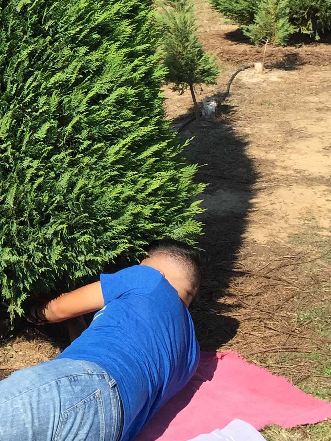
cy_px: 55
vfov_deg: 22.8
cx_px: -66
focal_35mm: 84
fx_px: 1071
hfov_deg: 16.8
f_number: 2.2
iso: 32
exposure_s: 1/1464
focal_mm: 4.15
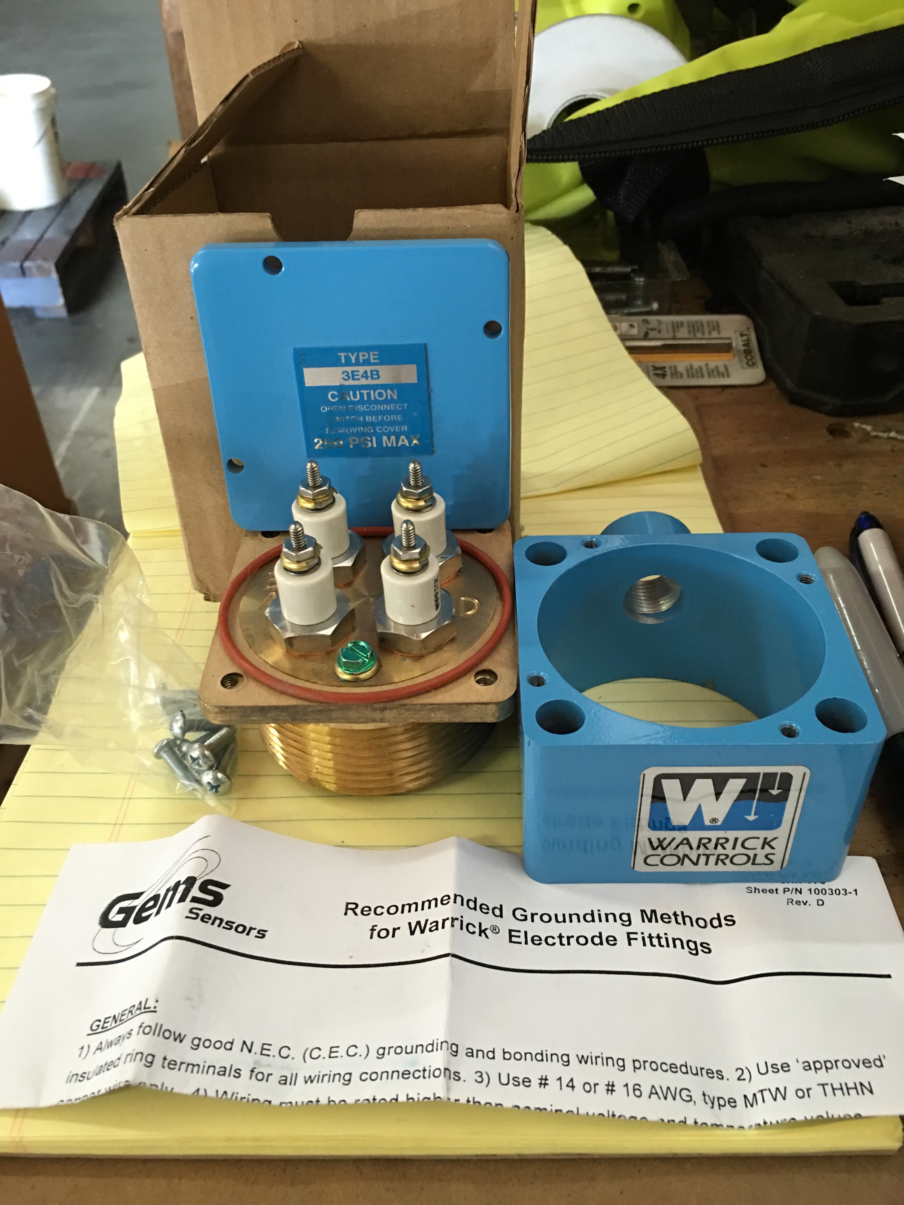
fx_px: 1010
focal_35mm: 29
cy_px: 602
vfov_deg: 61.7
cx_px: 452
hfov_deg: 48.2
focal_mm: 4.15
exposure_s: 1/15
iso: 100
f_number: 2.2
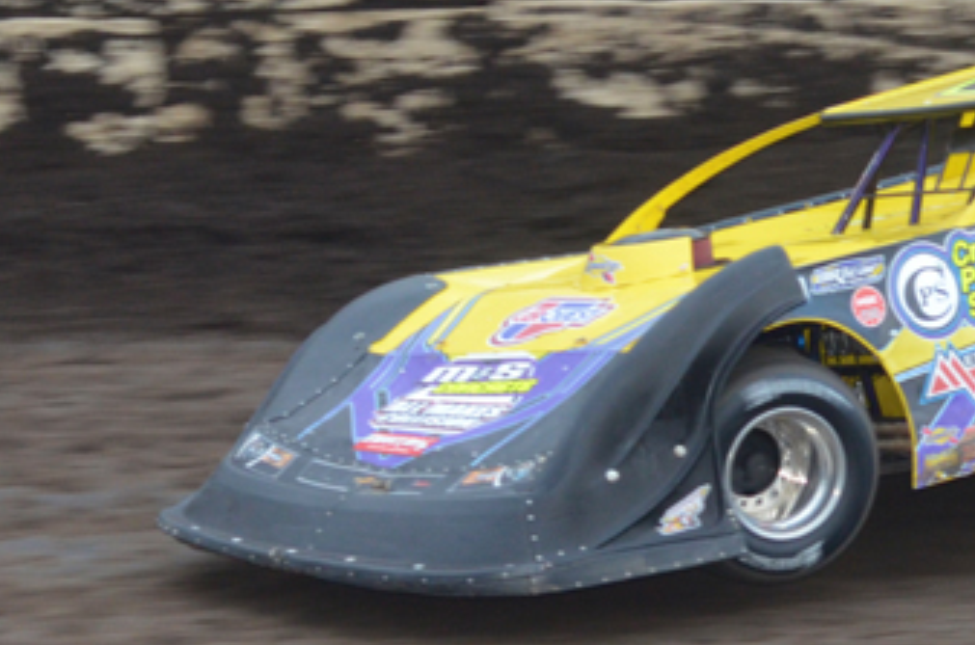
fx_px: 9322
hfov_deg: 6.0
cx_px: 908
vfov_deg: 4.0
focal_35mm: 345
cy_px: 286
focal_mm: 86
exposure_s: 1/250
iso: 1000
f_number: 7.1
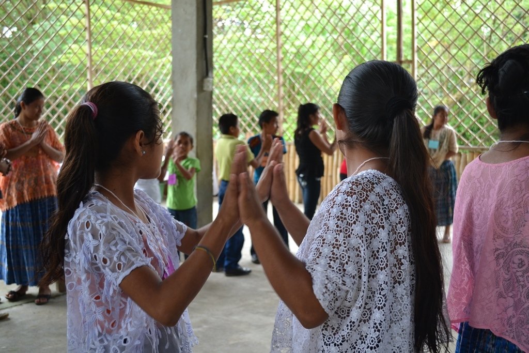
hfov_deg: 46.4
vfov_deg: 31.9
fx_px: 617
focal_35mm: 42
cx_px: 264
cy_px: 176
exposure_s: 1/60
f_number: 4.5
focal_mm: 28
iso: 400
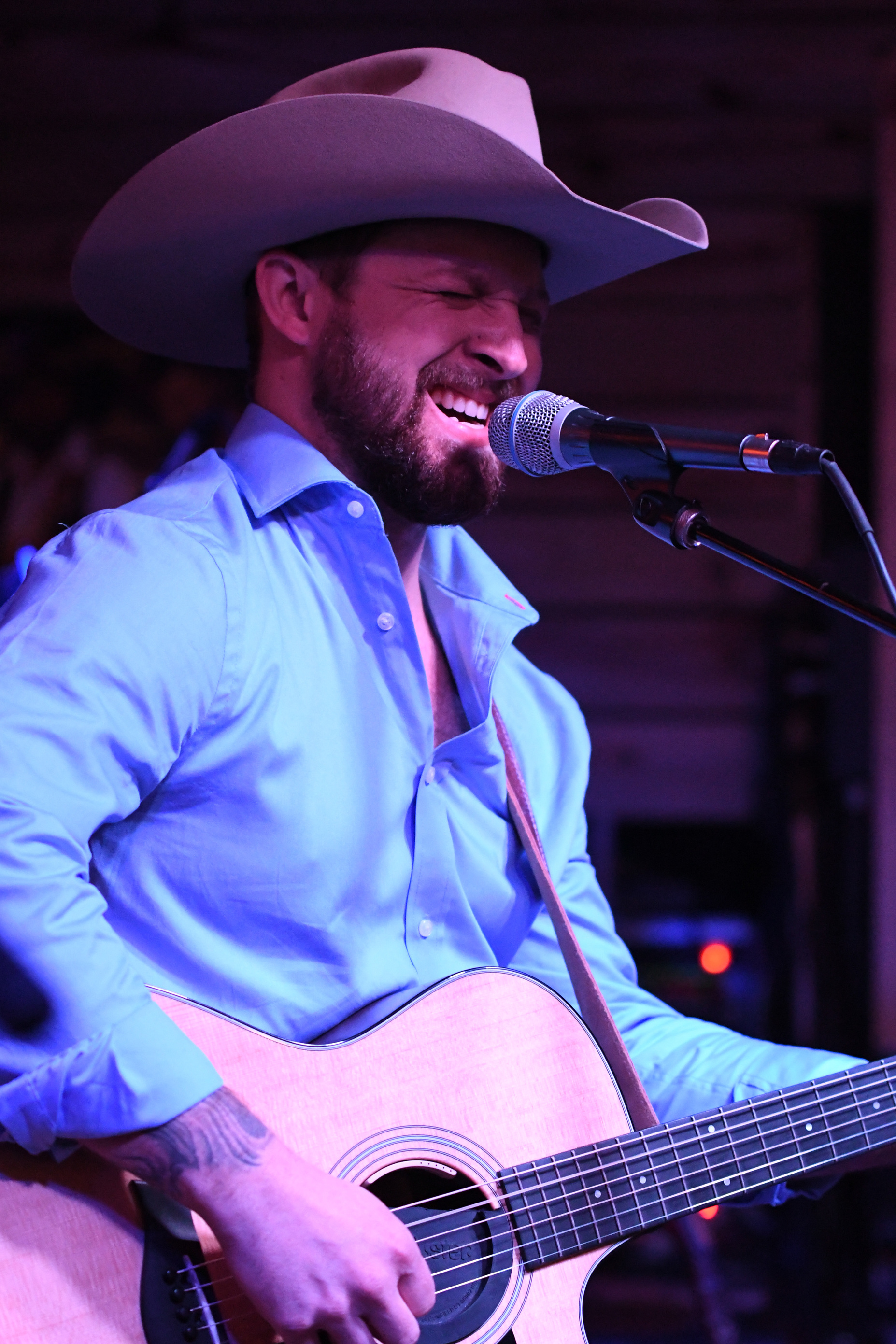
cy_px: 672
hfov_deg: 13.0
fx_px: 3920
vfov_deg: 19.5
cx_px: 448
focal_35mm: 105
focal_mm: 70
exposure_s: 1/200
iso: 8000
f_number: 2.8
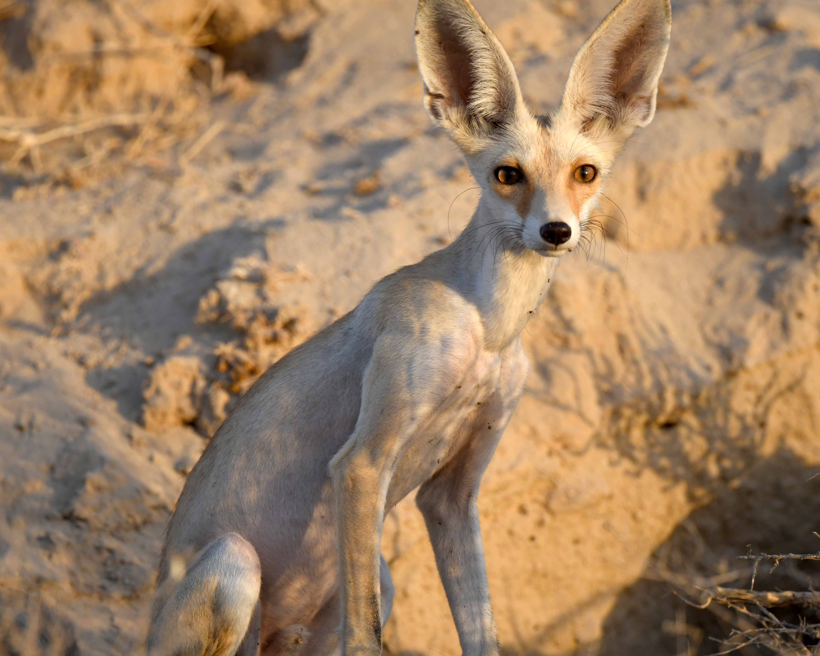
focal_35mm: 732
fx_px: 17765
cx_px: 417
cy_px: 378
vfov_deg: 2.1
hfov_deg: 2.6
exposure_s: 1/2000
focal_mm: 500
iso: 1000
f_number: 5.6
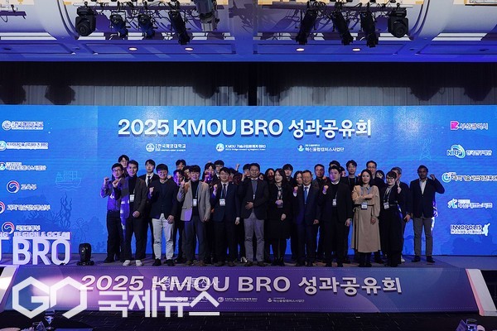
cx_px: 248
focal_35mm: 46
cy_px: 166
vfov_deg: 29.2
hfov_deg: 42.7
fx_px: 635
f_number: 8
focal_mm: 31
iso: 1600
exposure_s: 1/125
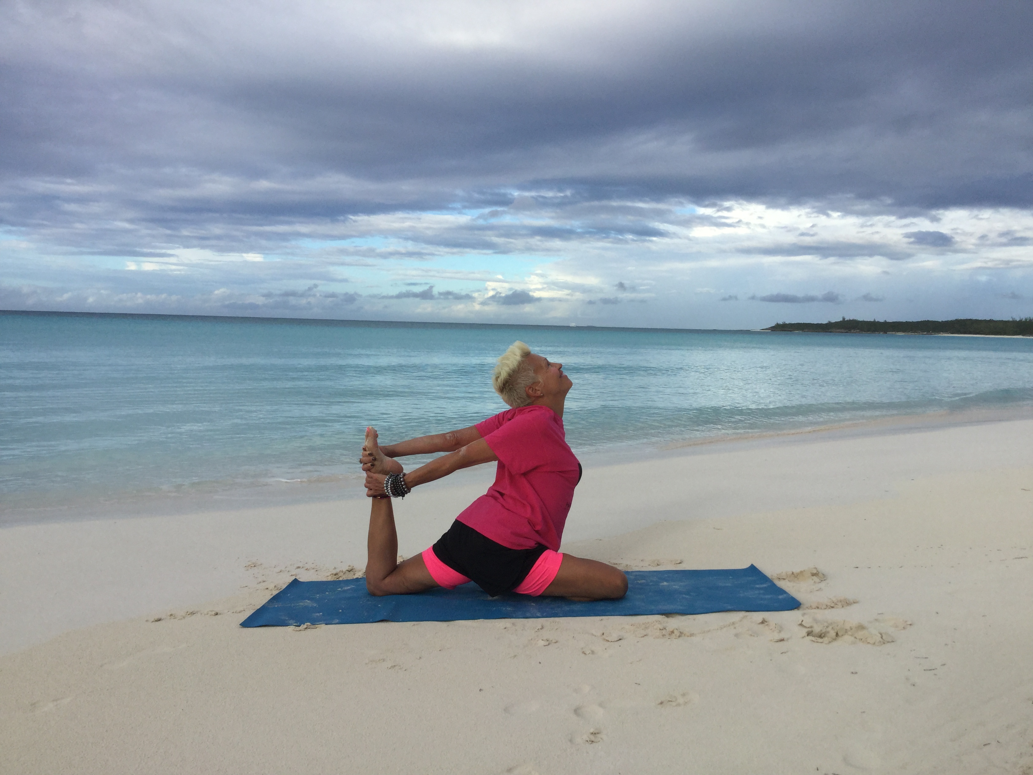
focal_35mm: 31
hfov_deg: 58.4
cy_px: 388
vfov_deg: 45.4
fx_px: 925
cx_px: 516
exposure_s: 1/1164
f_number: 2.4
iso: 25
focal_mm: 3.3
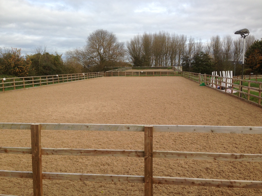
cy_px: 96
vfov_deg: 41.8
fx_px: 257
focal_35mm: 34
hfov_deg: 54.0
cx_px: 129
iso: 50
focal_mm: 4.12
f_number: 2.4
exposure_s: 1/1085
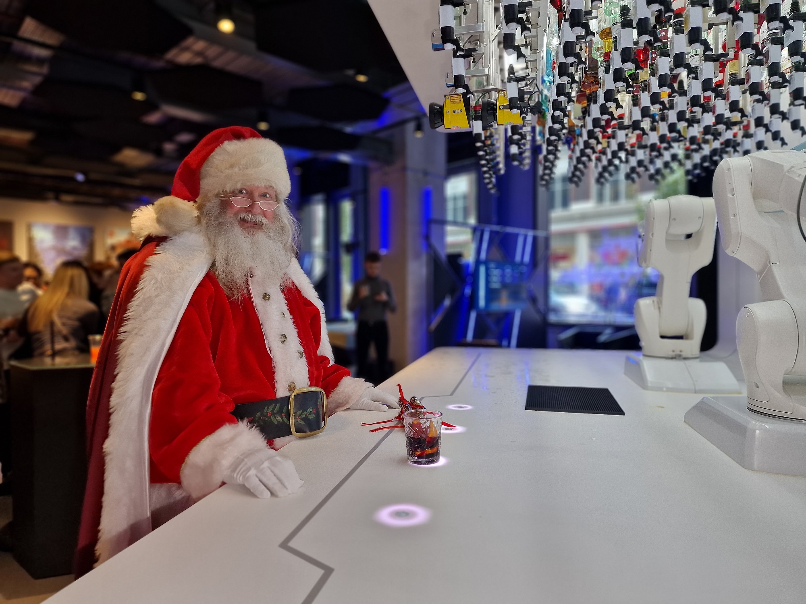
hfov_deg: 73.9
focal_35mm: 23
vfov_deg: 58.9
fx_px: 536
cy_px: 302
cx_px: 403
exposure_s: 1/50
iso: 160
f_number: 1.8
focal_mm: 6.4
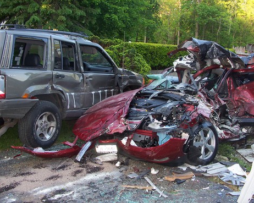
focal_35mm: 37
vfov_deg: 40.1
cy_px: 101
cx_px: 136
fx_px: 278
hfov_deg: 49.1
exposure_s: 1/60
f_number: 2.8
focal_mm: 6
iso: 80
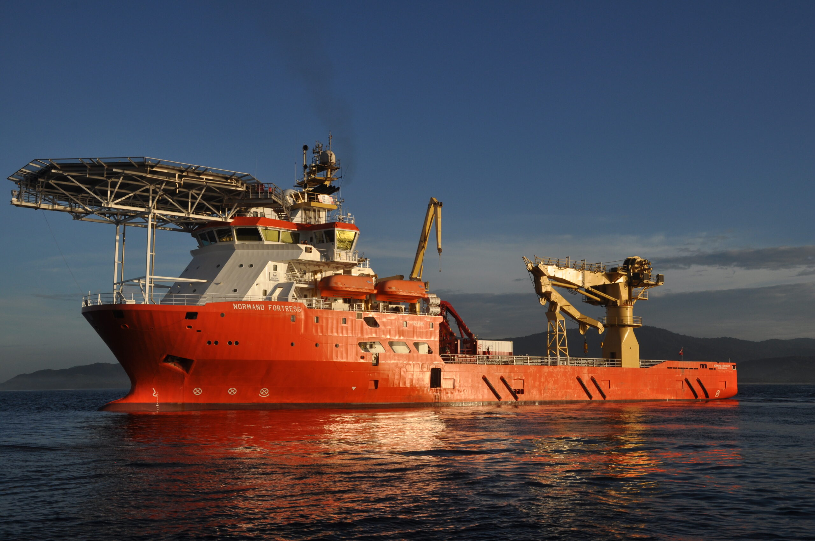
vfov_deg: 35.4
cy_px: 270
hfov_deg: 51.3
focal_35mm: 38
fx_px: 848
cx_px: 408
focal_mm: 25
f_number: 11
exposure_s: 1/500
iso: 200
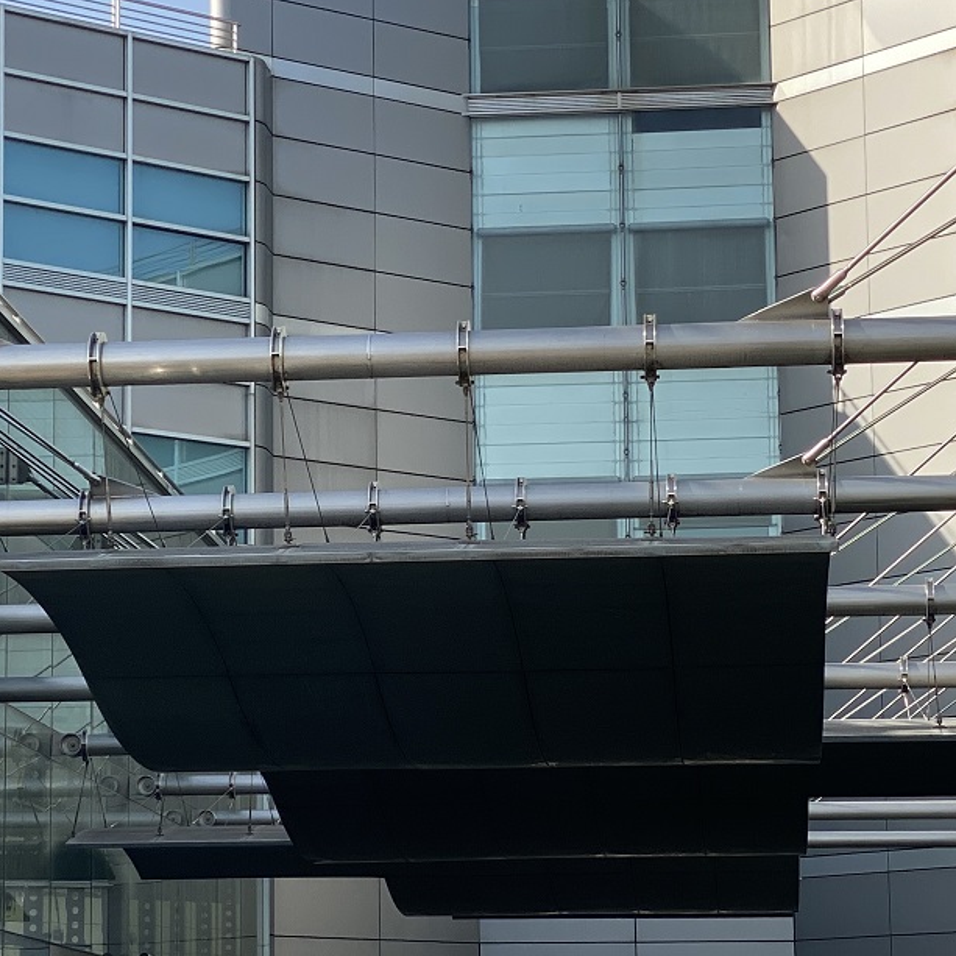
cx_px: 246
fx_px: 3781
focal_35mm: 121
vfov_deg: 14.4
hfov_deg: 14.4
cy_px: 515
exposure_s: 1/813
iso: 20
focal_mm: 6
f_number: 2
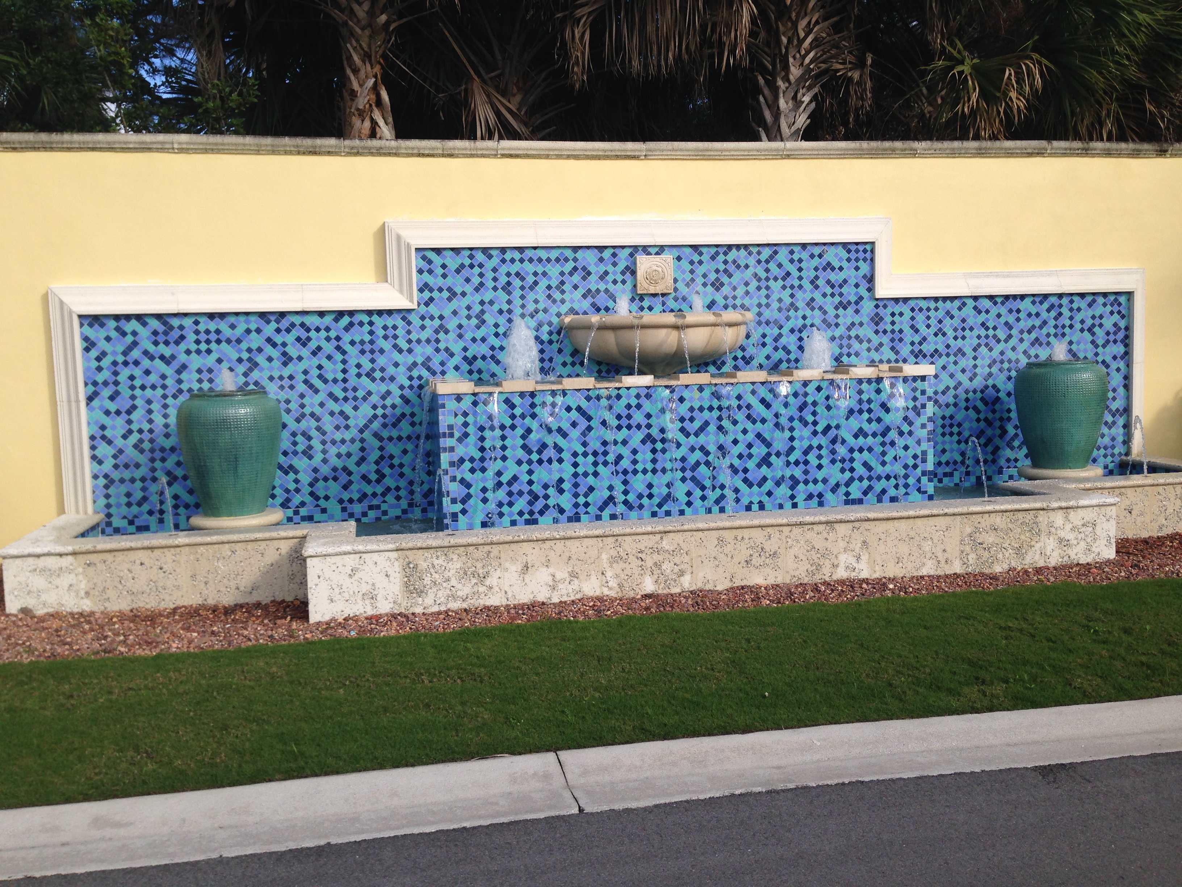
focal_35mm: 33
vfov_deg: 42.9
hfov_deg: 55.4
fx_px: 1127
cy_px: 444
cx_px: 591
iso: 50
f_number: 2.4
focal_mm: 4.12
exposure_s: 1/1232
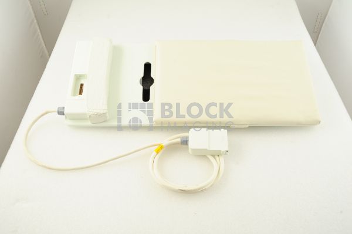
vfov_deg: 37.8
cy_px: 117
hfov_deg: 54.5
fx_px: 342
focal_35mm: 35
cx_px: 176
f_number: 8
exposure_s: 1/100
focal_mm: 35
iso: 800
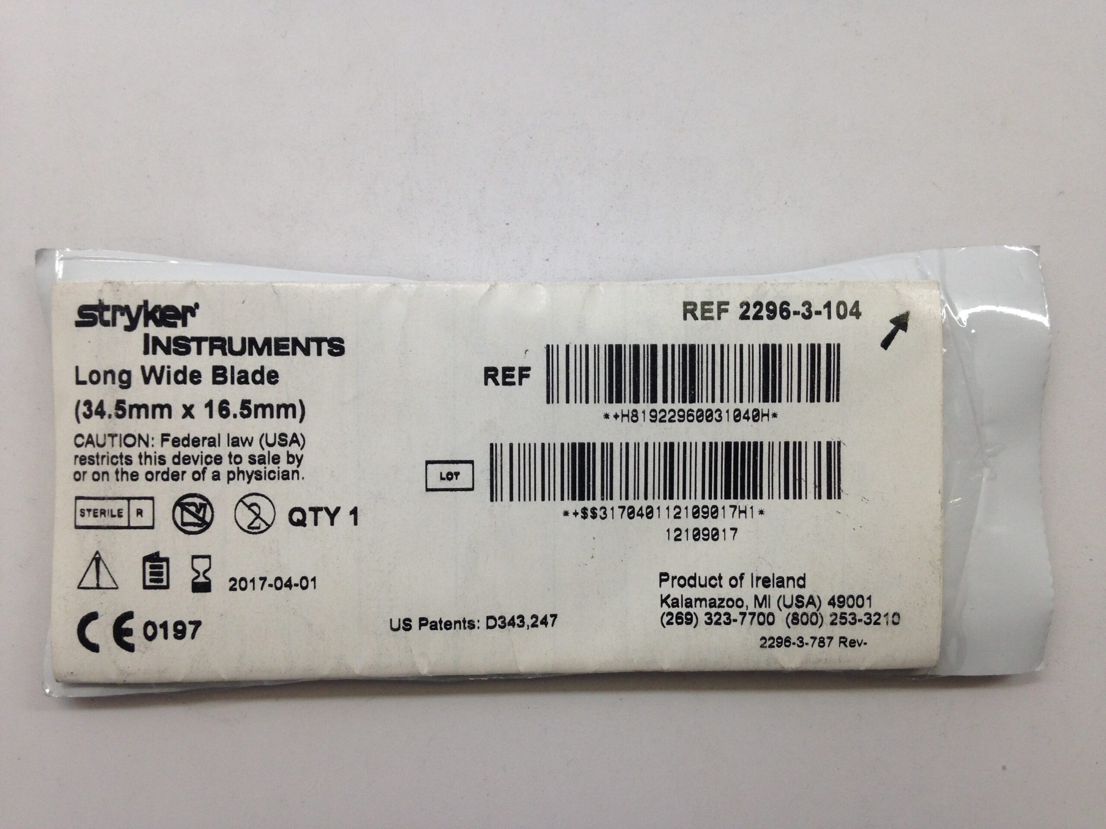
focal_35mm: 33
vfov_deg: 42.9
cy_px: 414
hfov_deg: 55.4
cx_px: 553
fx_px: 1054
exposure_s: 1/60
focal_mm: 4.12
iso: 64
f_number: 2.4
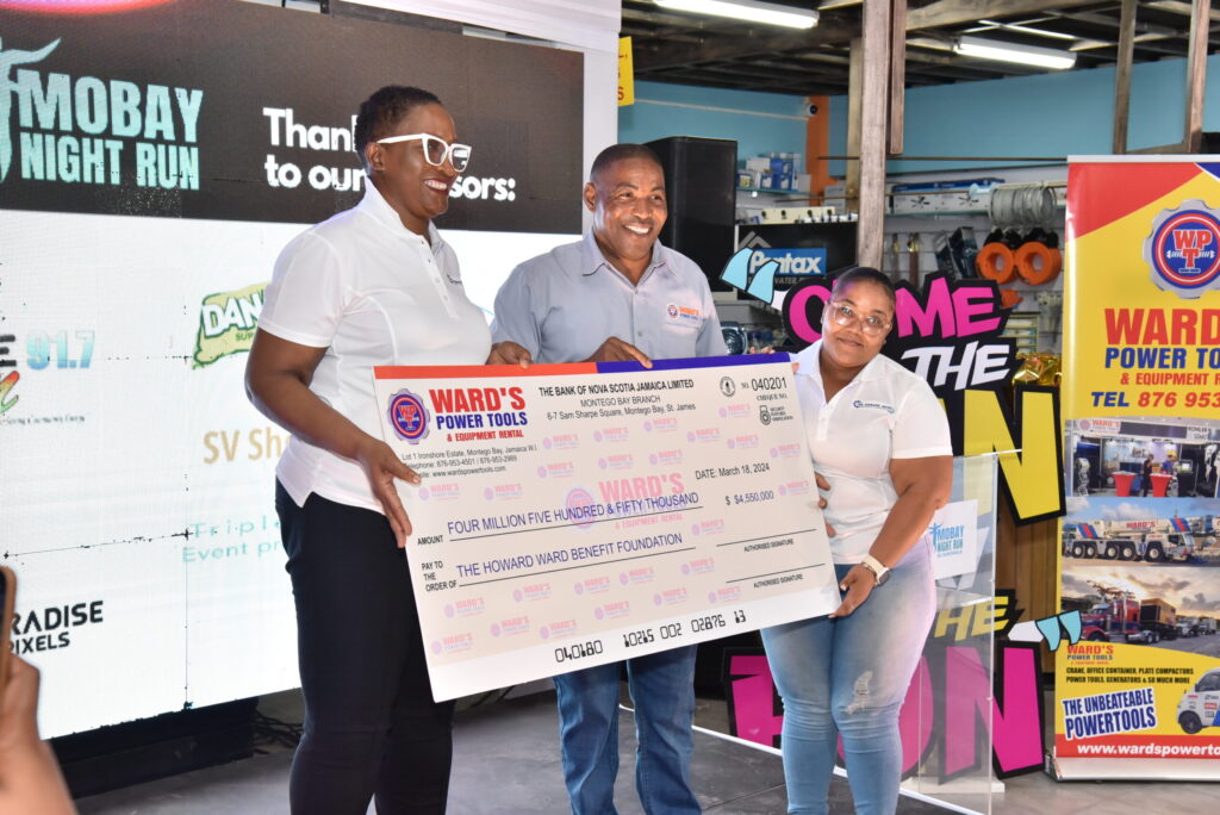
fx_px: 1628
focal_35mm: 48
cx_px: 610
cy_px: 408
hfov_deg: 41.1
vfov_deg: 28.1
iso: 2500
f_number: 7.1
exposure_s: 1/125
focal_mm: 48
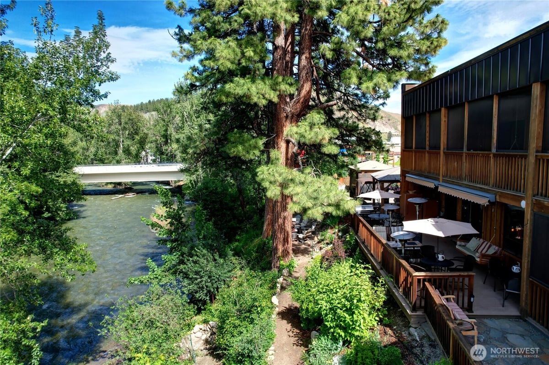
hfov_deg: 78.6
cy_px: 182
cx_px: 274
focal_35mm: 22
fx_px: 335
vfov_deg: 57.2
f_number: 2.8
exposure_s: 1/640
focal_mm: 8.4
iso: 100
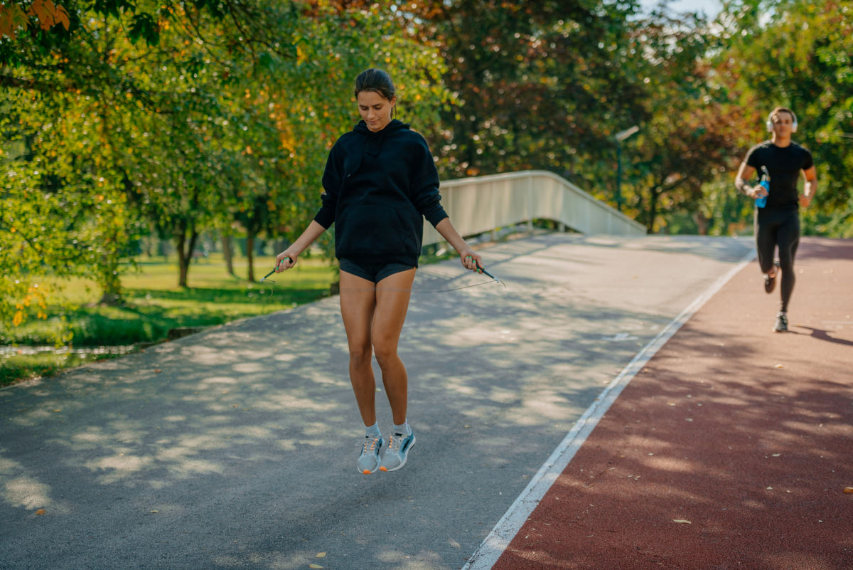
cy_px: 285
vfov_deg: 19.5
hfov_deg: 28.8
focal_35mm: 70
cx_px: 426
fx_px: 1659
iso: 100
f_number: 2.8
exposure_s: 1/750
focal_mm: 70
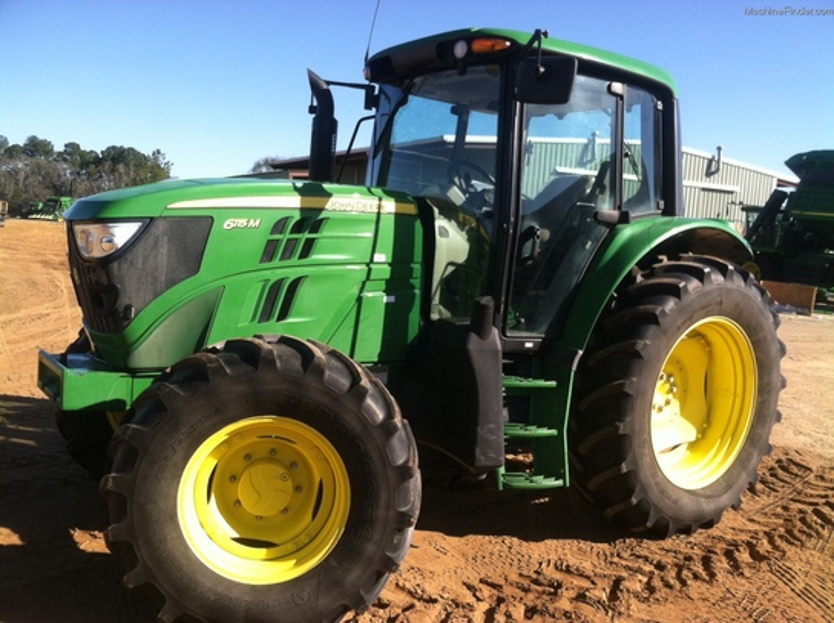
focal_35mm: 35
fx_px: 842
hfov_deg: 52.7
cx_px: 417
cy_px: 312
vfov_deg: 40.6
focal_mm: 3.85
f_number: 2.8
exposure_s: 1/612
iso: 80
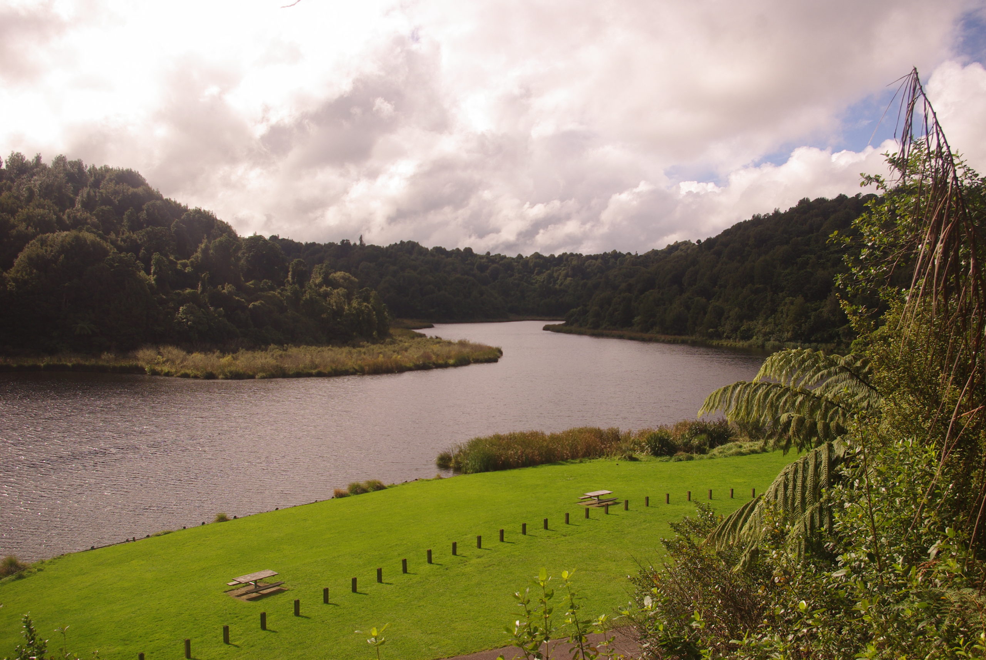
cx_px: 493
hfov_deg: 60.2
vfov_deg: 42.4
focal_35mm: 31
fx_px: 850
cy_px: 330
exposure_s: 1/350
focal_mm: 21
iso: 100
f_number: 8
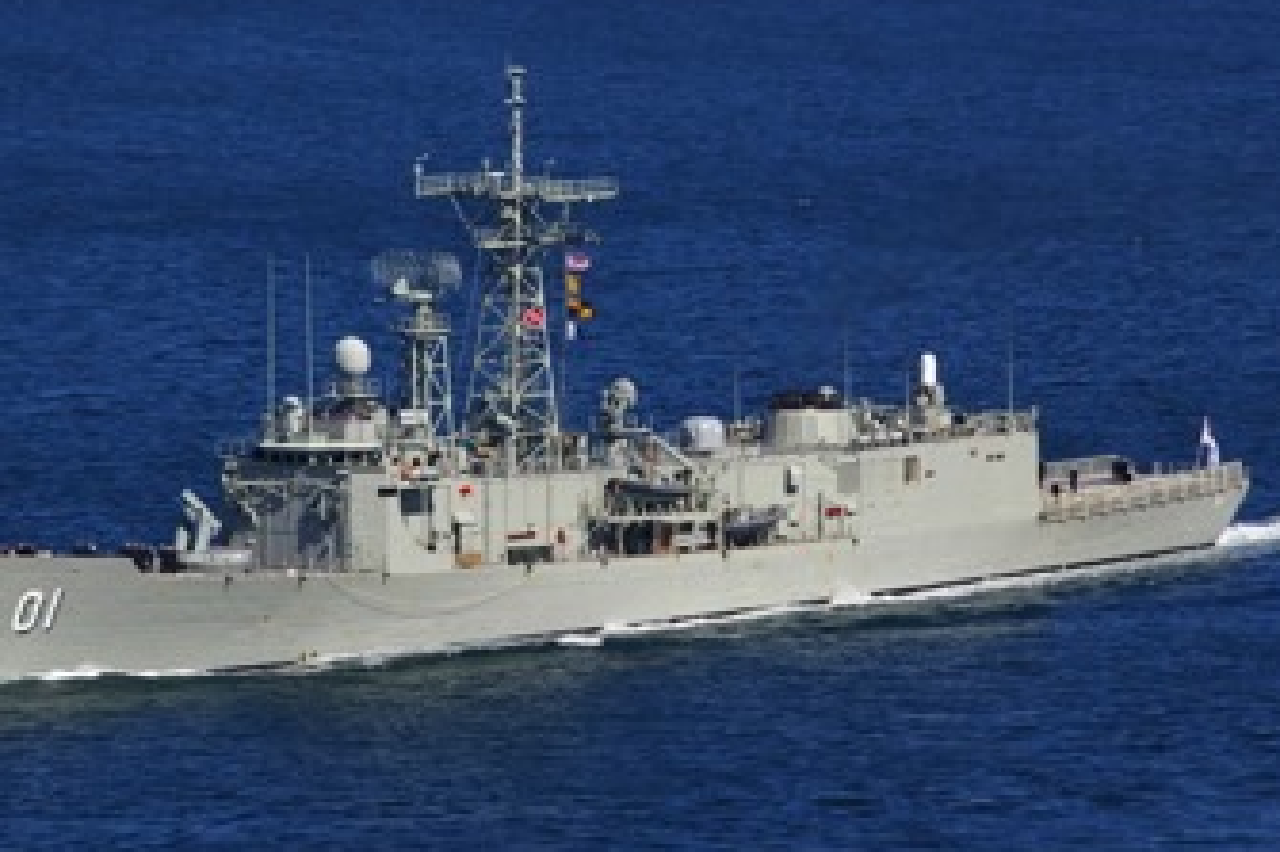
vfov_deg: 3.8
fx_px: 12722
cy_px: 390
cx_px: 573
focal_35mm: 358
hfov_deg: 5.8
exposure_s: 1/750
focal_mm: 200
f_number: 9.5
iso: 200
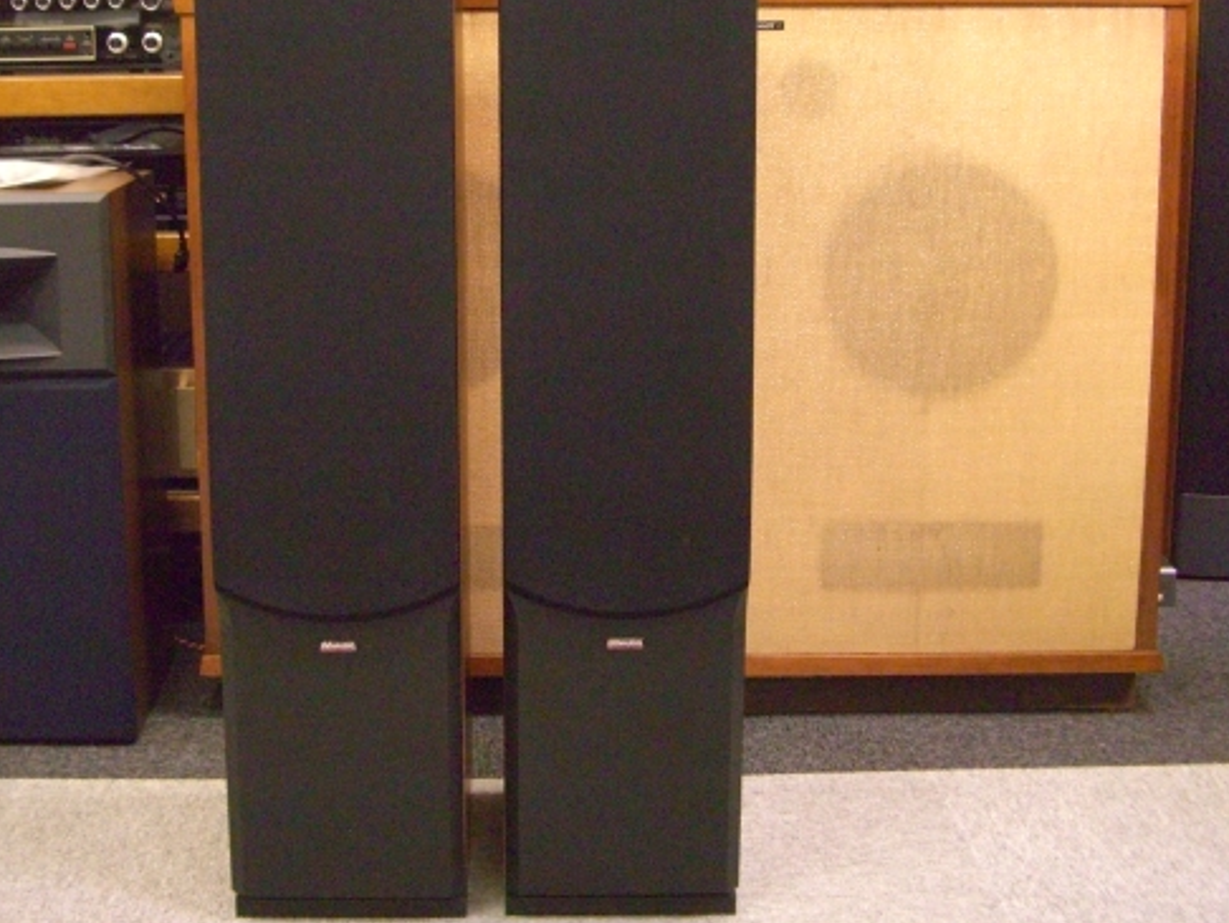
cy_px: 344
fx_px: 1776
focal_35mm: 50
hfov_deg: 38.0
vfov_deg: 29.0
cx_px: 486
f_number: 2.8
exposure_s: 1/60
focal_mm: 7.9
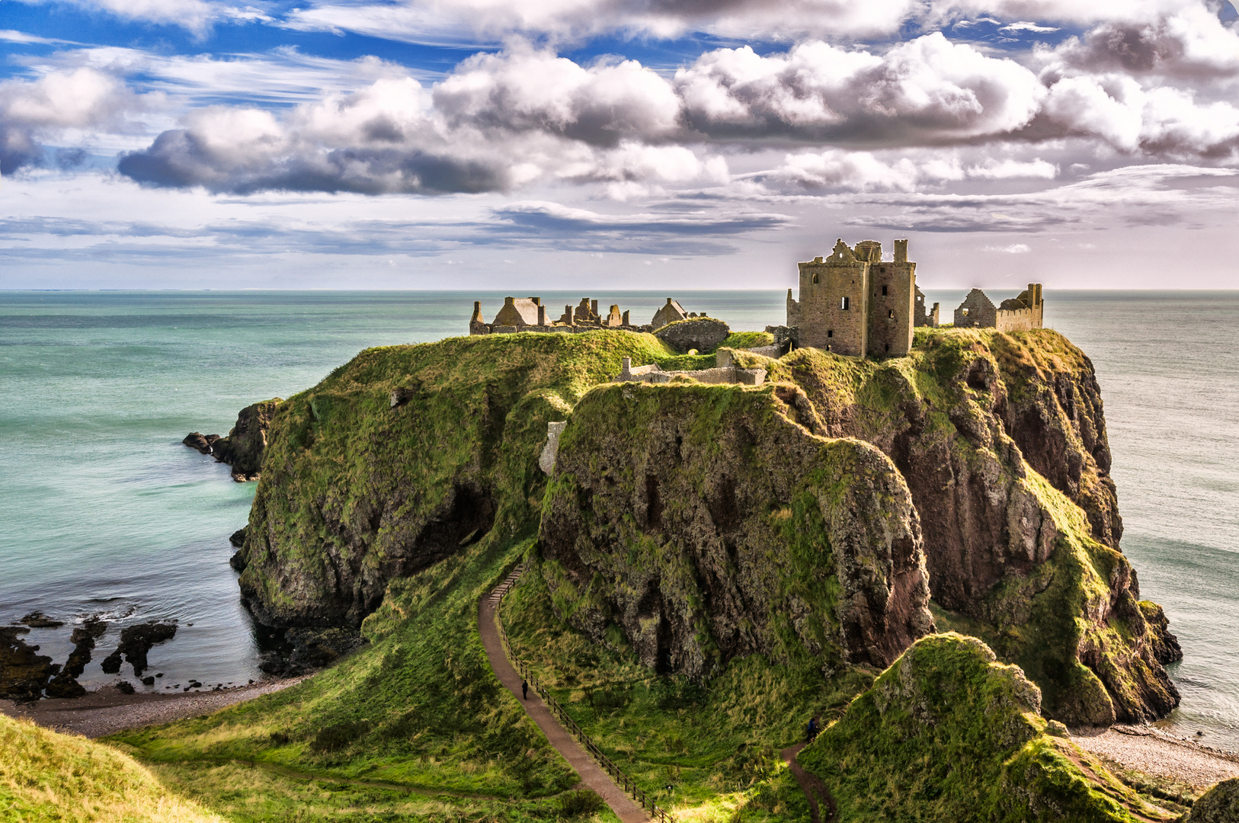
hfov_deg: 57.3
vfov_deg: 39.9
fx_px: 1134
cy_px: 412
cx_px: 620
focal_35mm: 33
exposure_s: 1/30
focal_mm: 22
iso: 100
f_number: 13
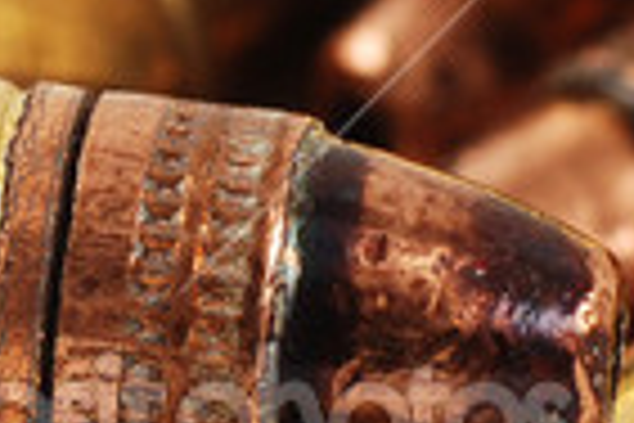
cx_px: 61
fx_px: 17258
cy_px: 421
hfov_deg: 2.1
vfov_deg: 1.4
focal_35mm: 980
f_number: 19
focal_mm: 90
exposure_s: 1/4
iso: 100
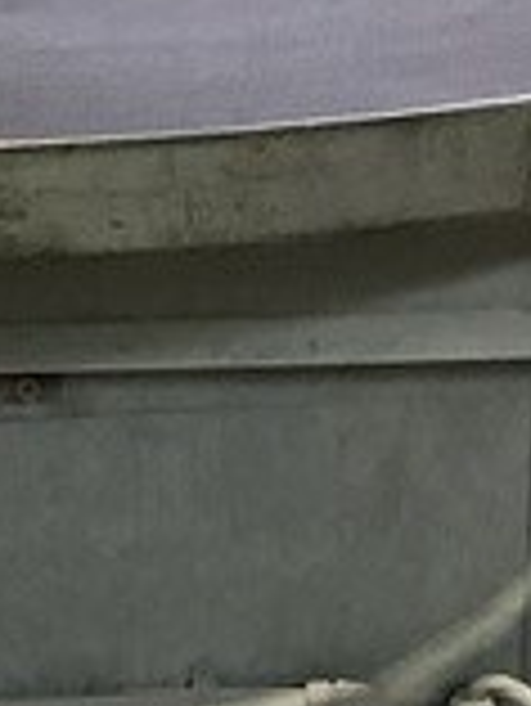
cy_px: 886
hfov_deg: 11.6
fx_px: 2574
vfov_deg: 15.0
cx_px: -27
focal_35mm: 126
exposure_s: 1/50
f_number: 2.4
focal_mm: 3.3
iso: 400
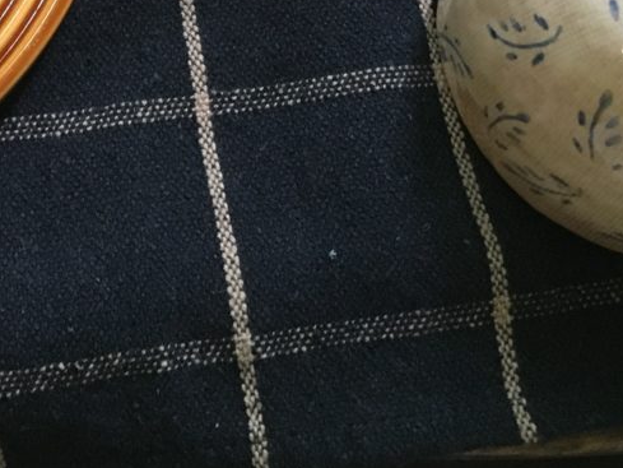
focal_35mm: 91
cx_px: 60
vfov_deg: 15.3
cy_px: -180
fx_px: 1638
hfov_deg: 21.1
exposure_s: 1/24
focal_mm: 4.15
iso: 200
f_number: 2.2
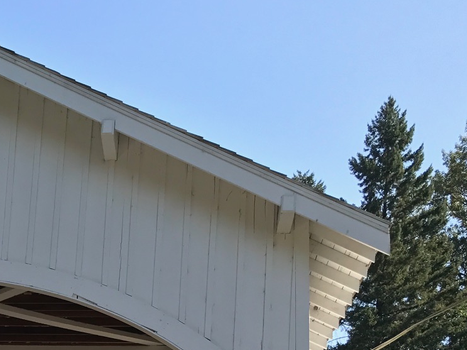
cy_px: 471
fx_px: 1025
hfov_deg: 23.9
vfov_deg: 18.0
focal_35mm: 76
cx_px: -60
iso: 20
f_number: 1.8
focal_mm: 3.99
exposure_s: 1/1018
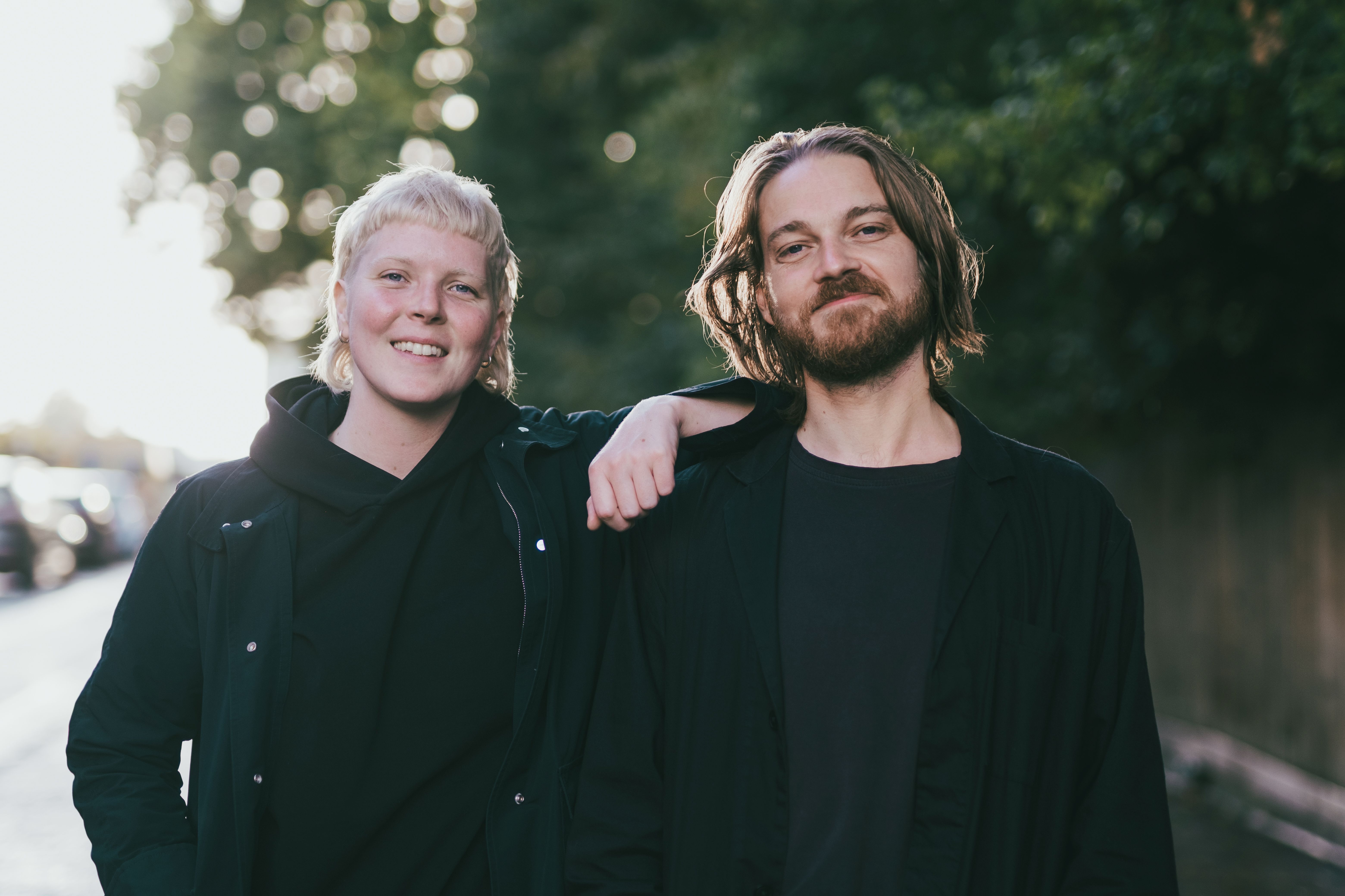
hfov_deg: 27.0
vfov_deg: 18.2
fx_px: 2802
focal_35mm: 75
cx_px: 672
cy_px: 448
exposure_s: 1/500
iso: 160
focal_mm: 50
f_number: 1.4
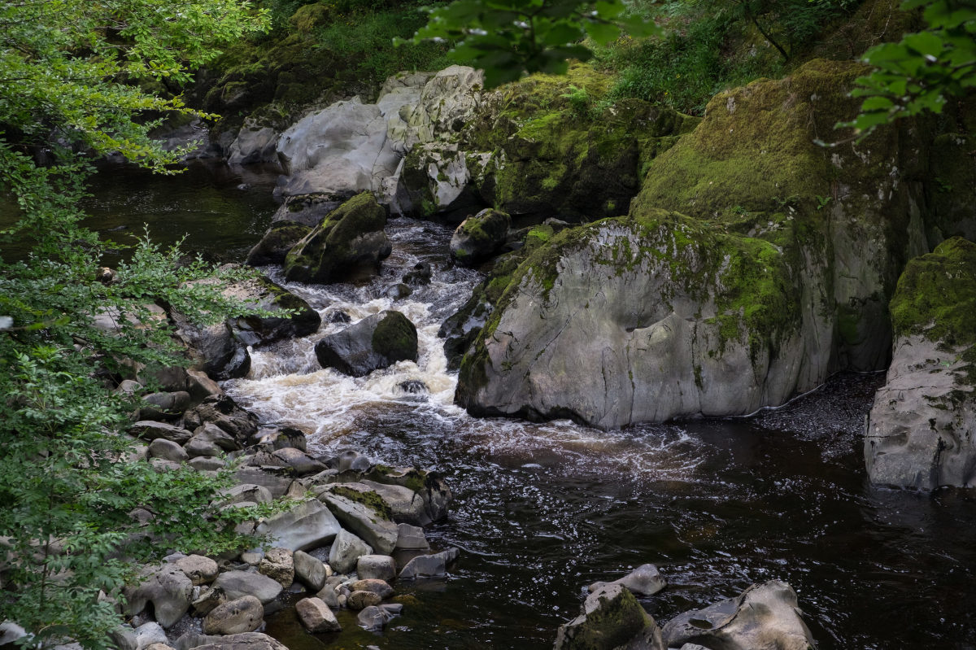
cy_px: 325
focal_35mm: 69
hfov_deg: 29.3
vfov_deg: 19.7
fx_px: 1870
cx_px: 488
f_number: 8
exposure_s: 1/60
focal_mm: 46.3
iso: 500
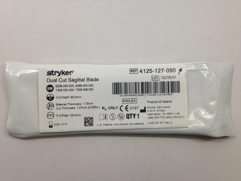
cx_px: 120
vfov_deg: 42.9
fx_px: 230
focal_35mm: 33
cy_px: 90
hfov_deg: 55.4
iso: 64
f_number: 2.4
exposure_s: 1/60
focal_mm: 4.12
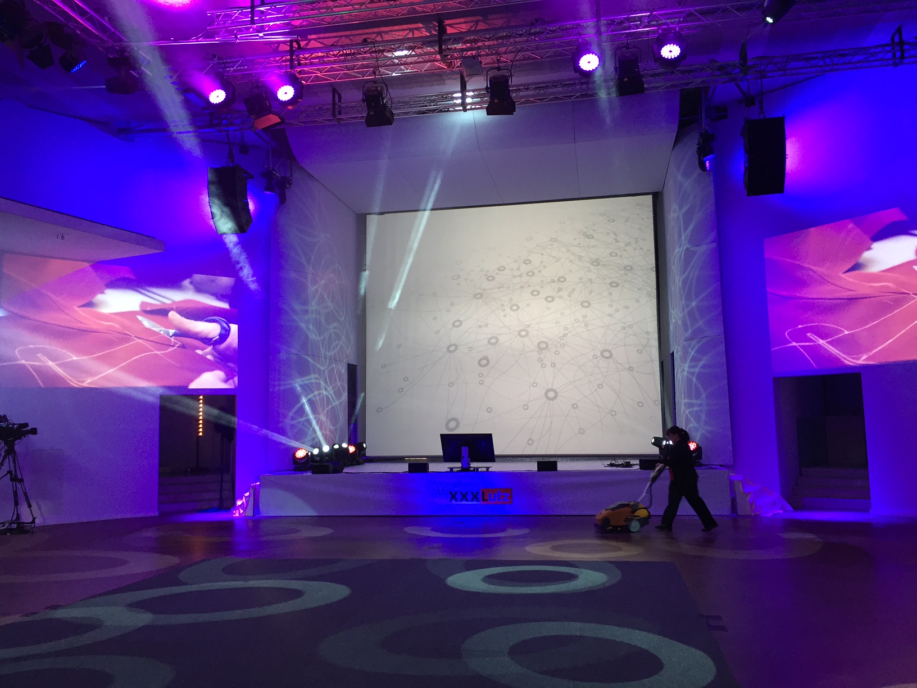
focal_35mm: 29
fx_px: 768
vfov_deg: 48.2
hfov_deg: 61.7
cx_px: 458
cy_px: 344
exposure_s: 1/33
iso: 125
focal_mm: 4.15
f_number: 2.2
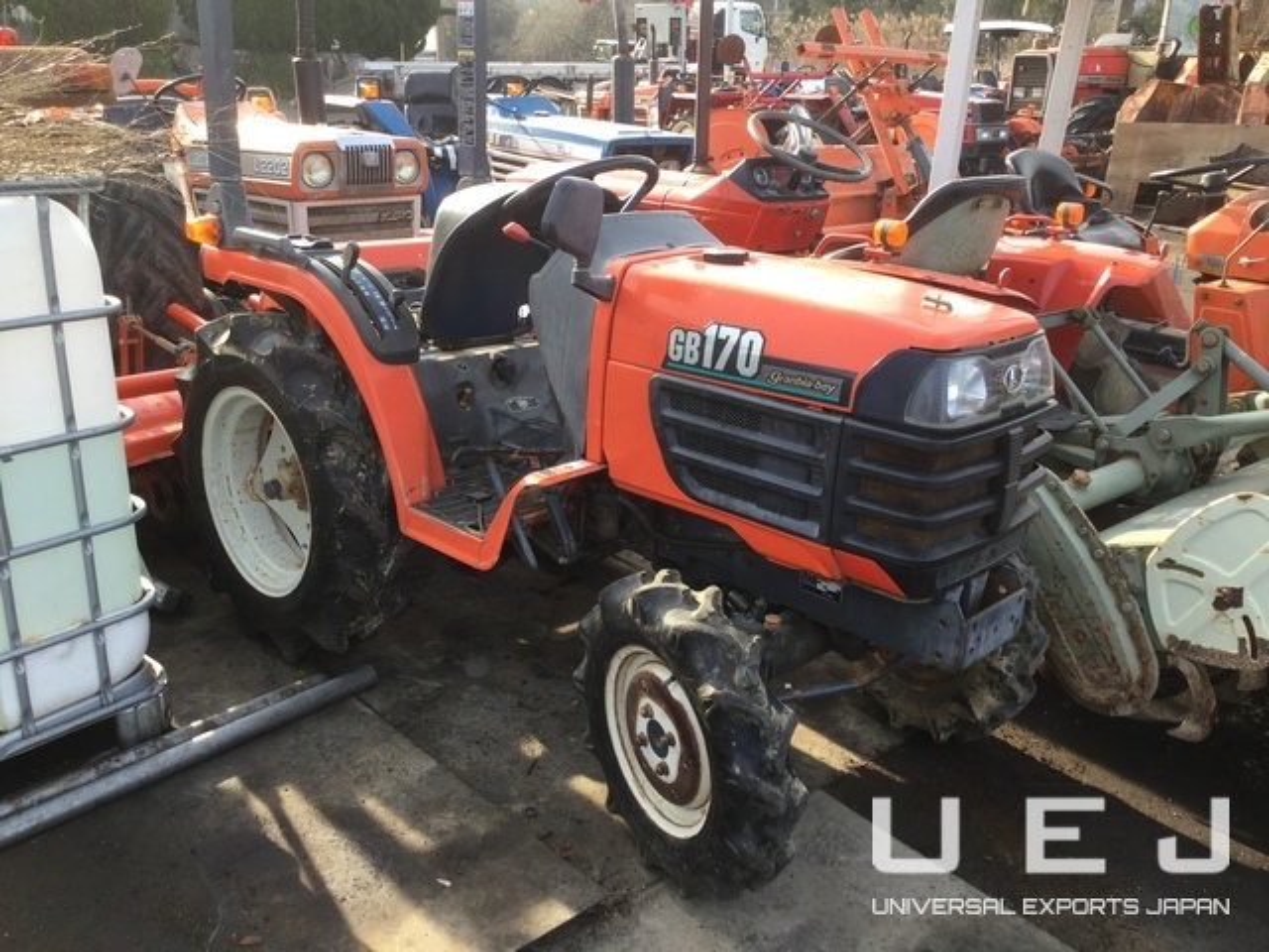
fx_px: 1136
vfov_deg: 45.4
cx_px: 634
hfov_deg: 58.4
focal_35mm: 31
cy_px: 476
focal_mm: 3.3
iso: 25
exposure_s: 1/168
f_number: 2.4
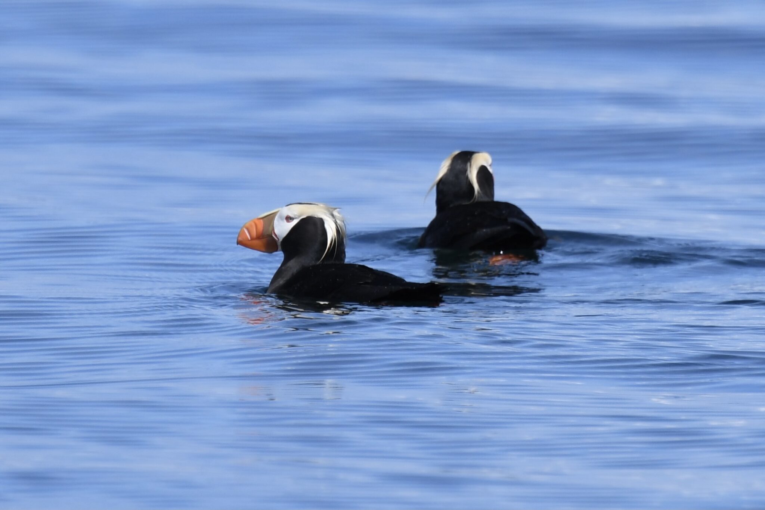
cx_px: 382
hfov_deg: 3.4
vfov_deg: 2.3
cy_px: 255
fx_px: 12751
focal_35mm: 600
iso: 200
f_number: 6.3
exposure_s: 1/1250
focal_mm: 400
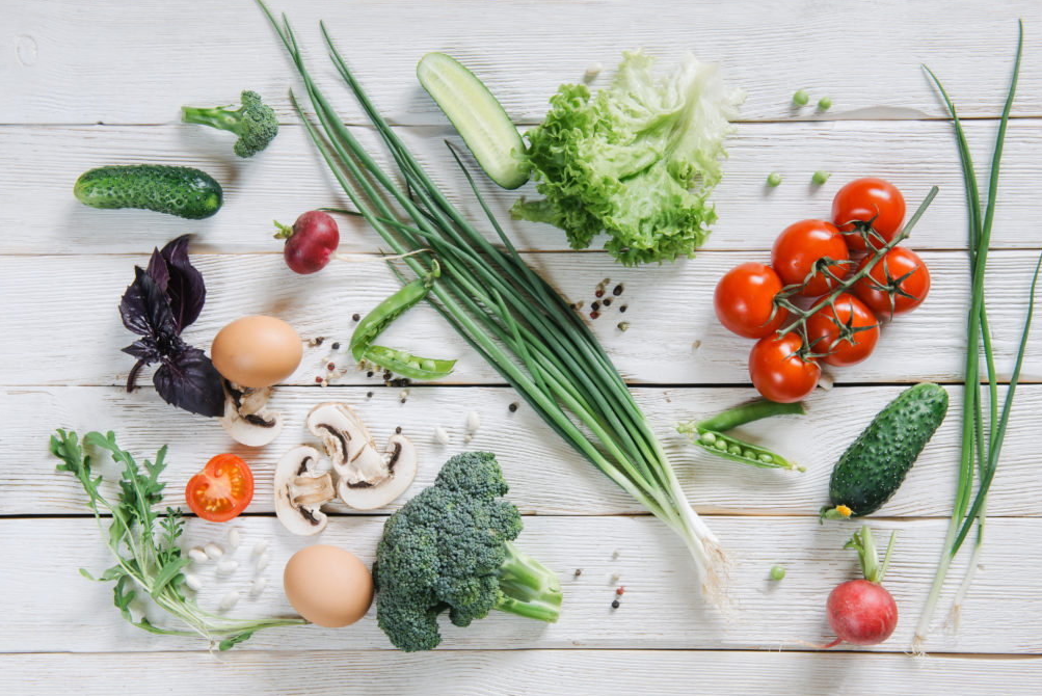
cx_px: 530
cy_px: 343
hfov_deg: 40.3
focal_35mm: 49
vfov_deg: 27.6
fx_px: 1419
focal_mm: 48
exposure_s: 1/5
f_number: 10
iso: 100
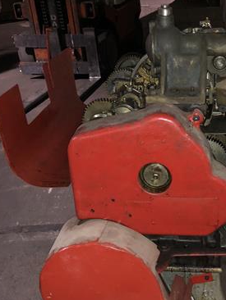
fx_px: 443
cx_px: 195
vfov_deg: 36.5
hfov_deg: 27.7
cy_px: 230
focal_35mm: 51
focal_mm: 4
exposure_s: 1/24
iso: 200
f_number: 1.8
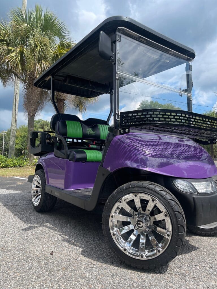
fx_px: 217
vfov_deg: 67.3
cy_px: 144
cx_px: 108
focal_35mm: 26
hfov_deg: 53.1
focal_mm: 5.1
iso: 32
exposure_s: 1/2288
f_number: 1.6
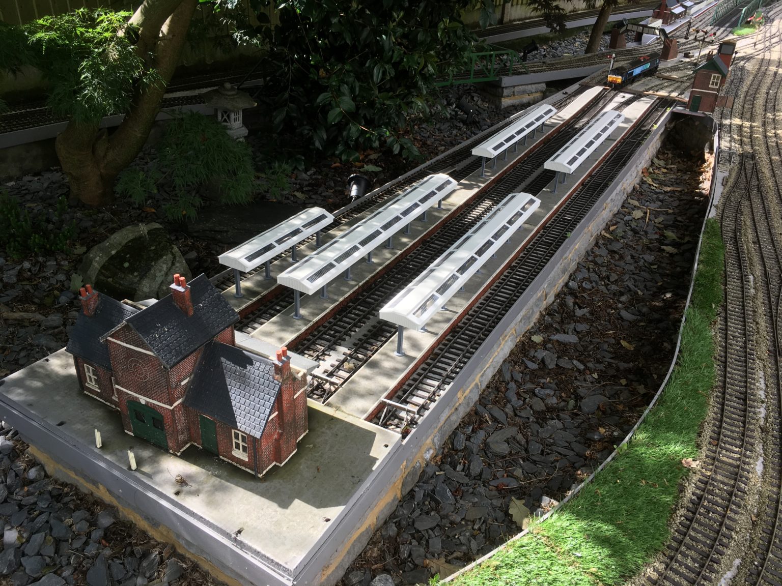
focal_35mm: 29
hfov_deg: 61.7
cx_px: 391
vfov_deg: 48.2
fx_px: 655
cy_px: 293
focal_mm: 4.15
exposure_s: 1/377
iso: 25
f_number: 2.2
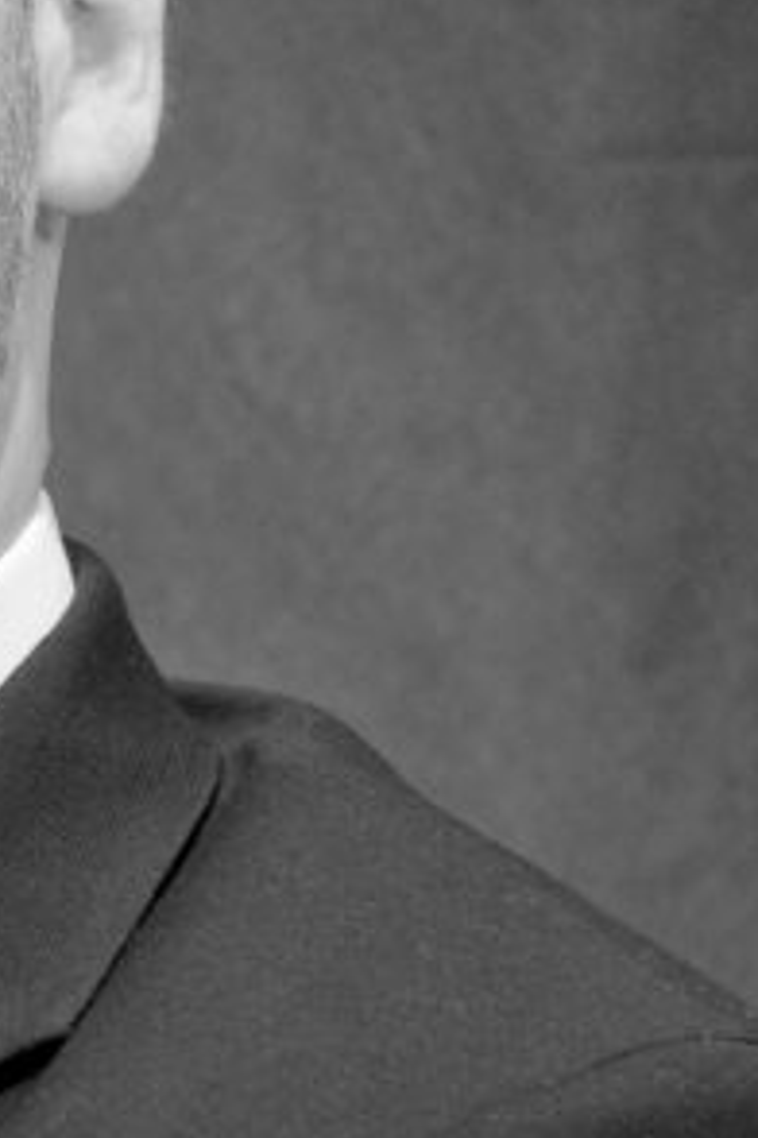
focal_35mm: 294
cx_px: -491
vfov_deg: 7.0
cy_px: 1208
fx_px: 9285
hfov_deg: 4.6
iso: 2500
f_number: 4.5
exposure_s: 1/125
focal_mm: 50
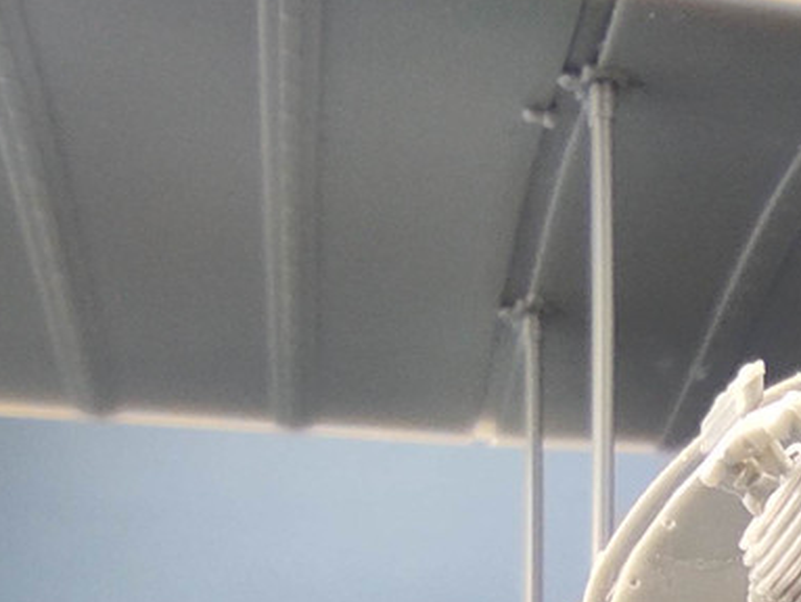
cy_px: 796
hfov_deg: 26.3
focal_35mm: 64
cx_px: 1009
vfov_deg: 20.8
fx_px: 1482
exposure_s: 1/40
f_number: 2.4
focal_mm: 1.94
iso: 389
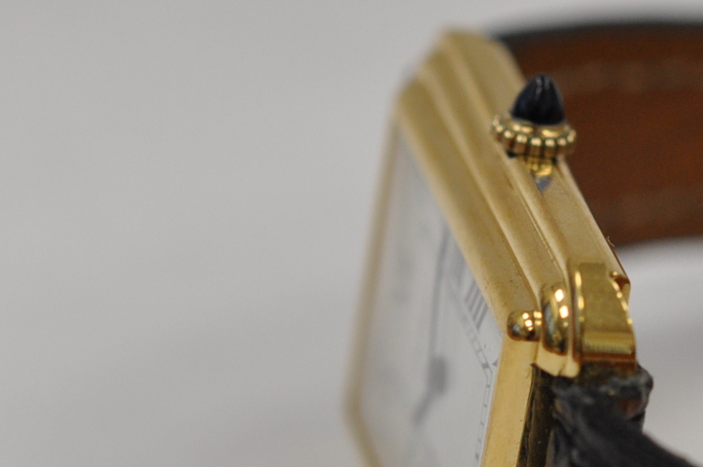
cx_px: 554
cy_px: 272
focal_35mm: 267
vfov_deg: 5.1
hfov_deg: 7.7
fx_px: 5207
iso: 560
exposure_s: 1/125
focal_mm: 60
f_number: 5.6
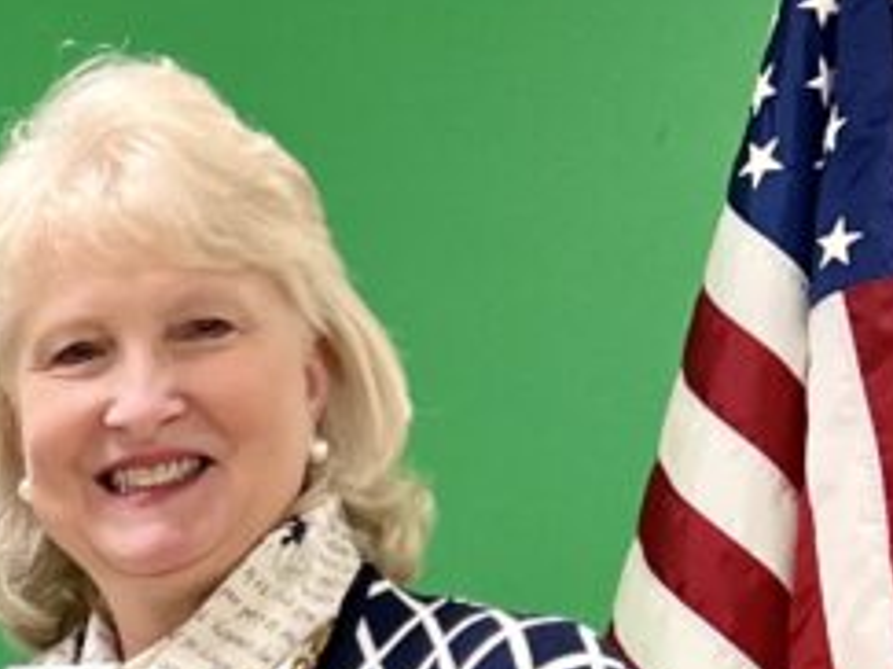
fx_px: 3816
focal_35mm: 148
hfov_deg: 11.9
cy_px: 1099
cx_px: -893
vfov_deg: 9.6
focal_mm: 5.7
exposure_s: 1/60
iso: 100
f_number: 1.5
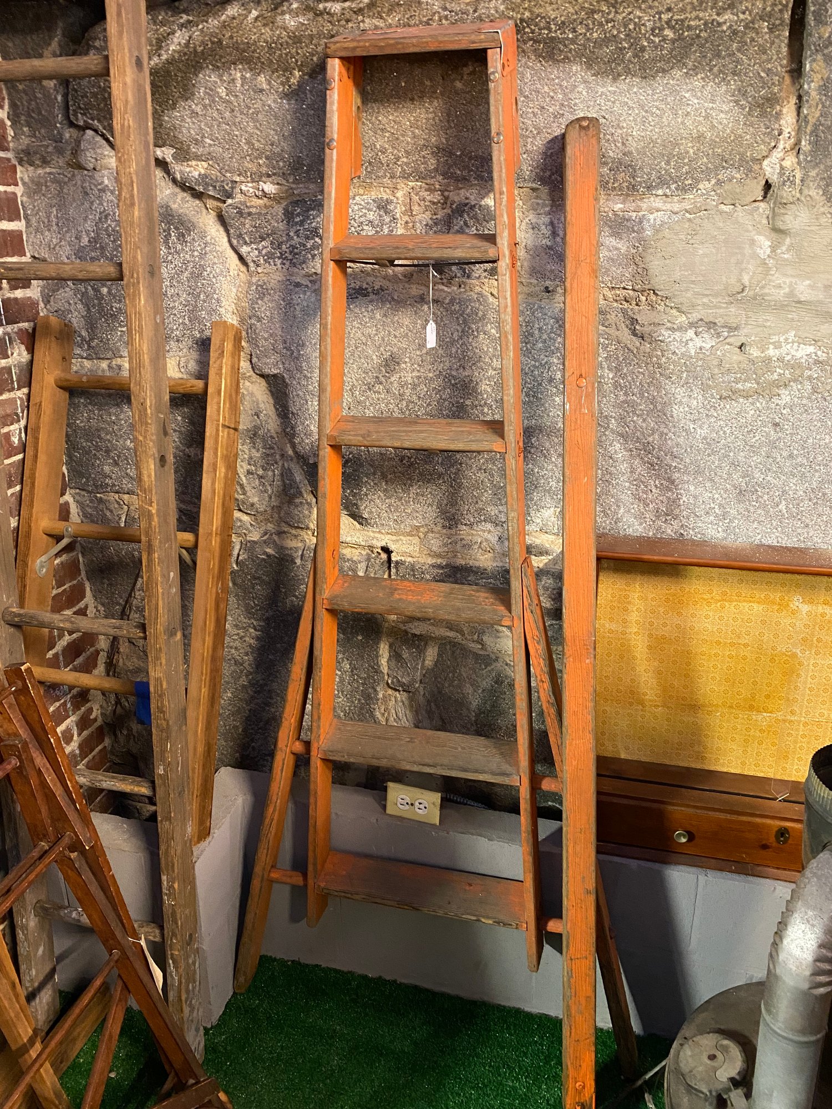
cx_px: 416
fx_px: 833
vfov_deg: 67.3
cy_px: 554
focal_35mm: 26
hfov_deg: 53.1
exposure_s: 1/30
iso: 500
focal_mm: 4.25
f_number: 1.8
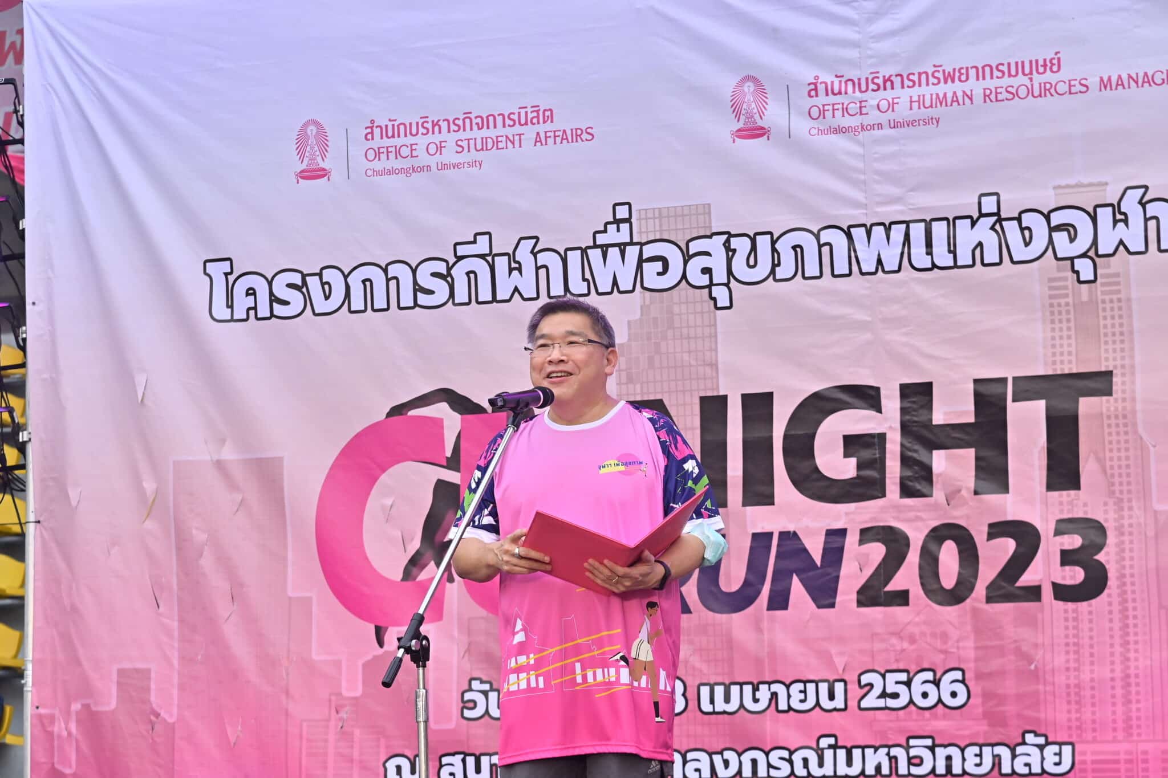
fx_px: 3568
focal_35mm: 110
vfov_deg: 12.5
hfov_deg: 18.6
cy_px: 389
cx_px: 584
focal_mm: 110
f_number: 9
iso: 640
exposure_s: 1/160
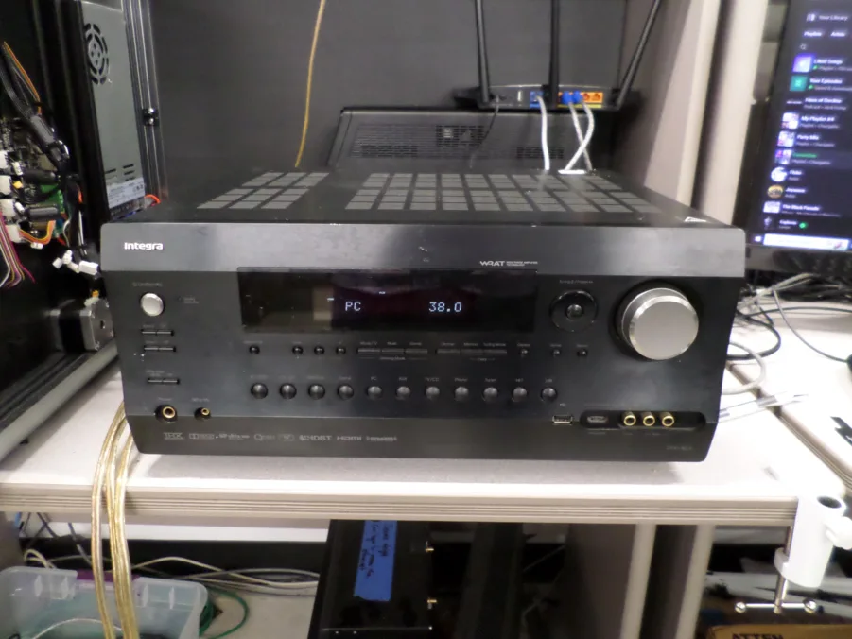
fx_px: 615
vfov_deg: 54.9
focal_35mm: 25
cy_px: 320
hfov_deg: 69.4
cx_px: 426
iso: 400
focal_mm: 4.5
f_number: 2.5
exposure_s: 1/15
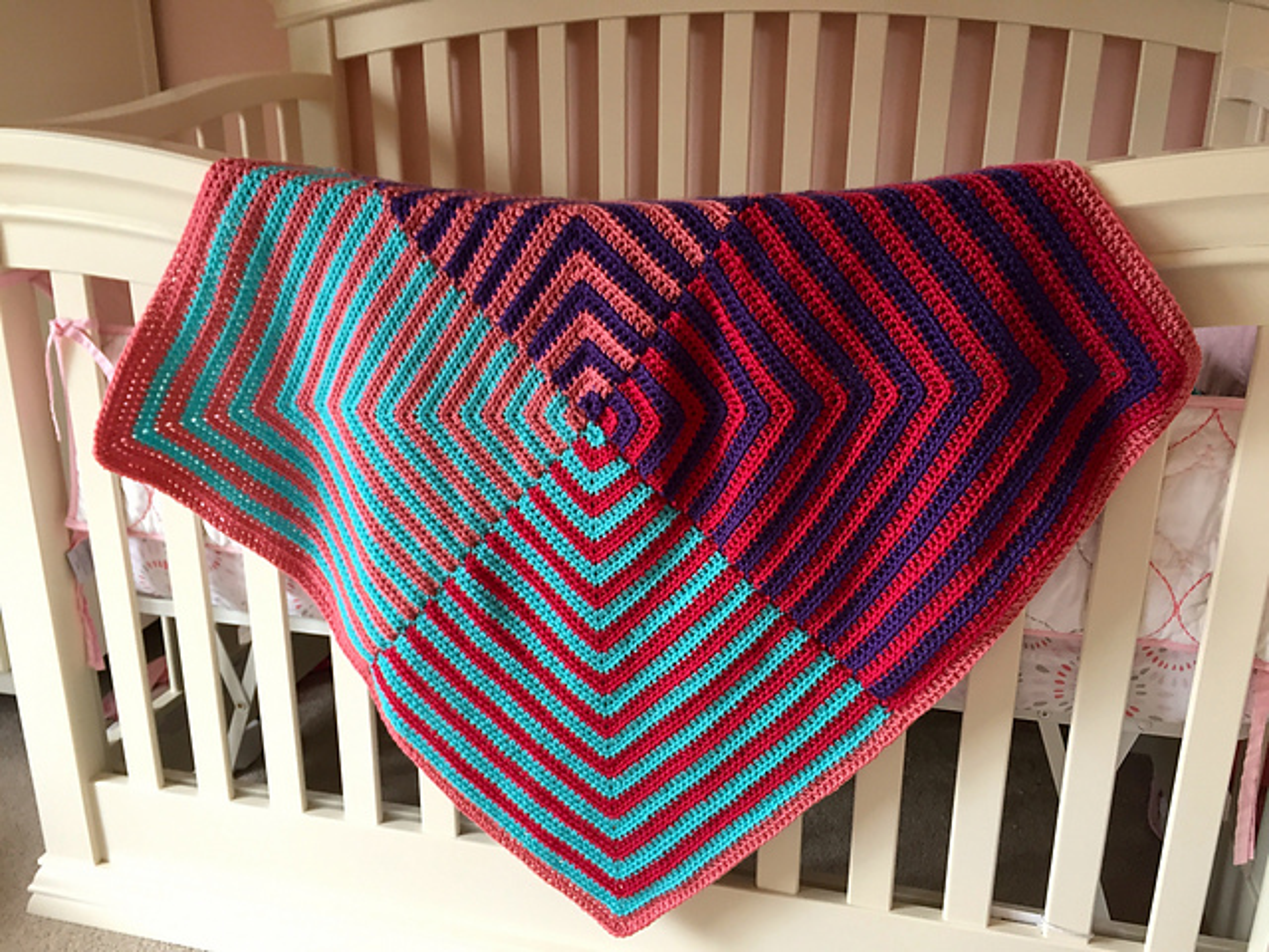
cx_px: 634
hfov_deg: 61.7
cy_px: 476
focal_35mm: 29
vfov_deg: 48.2
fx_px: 1063
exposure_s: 1/30
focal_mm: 4.15
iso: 32
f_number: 2.2
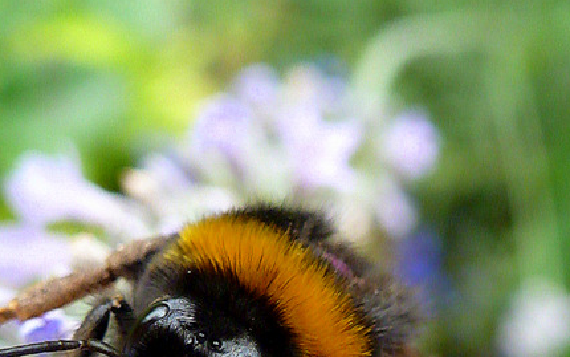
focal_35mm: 75
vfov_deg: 16.9
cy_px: 386
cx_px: 247
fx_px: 1165
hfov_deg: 27.5
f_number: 3.8
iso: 500
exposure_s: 1/200
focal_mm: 6.8
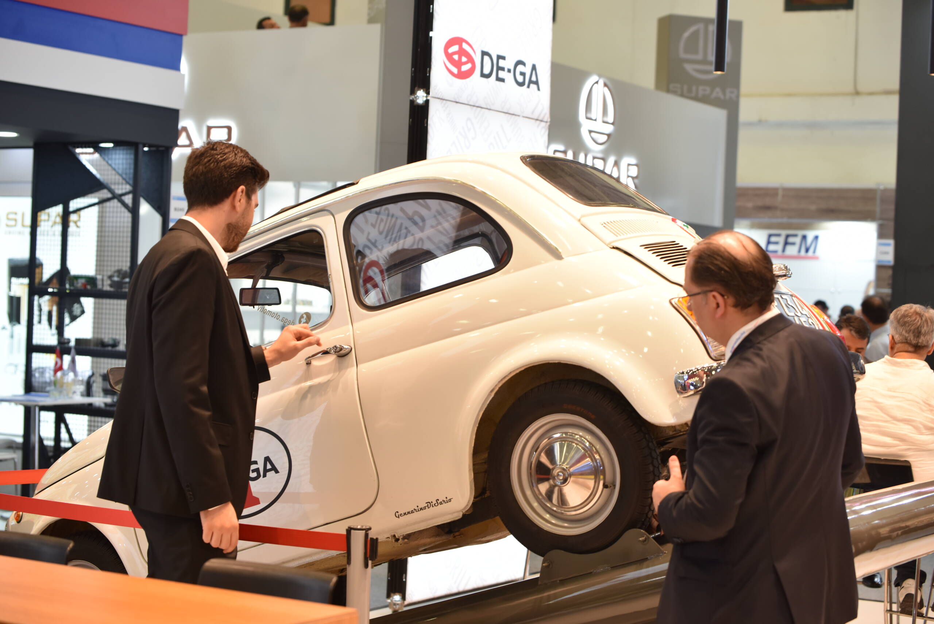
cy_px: 312
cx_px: 467
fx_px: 1817
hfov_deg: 28.8
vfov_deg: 19.5
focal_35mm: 70
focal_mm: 70
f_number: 4
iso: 640
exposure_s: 1/100
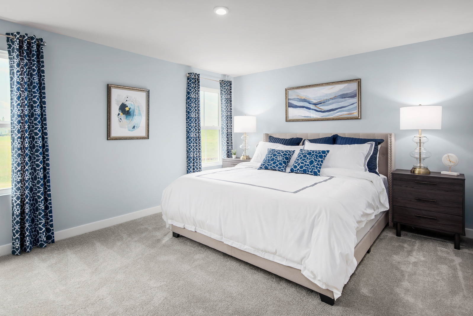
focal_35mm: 19
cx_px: 236
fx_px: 250
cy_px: 158
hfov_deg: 86.9
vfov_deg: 64.6
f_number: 9
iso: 200
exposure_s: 1/250
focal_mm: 19
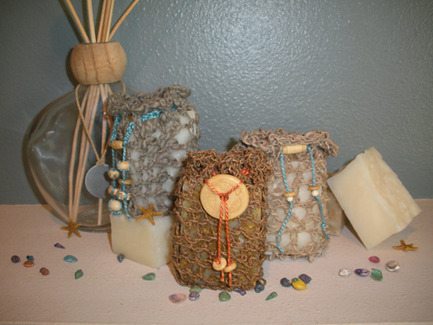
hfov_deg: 52.6
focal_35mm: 35
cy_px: 162
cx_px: 216
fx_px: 438
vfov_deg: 40.7
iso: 200
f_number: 3.5
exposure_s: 1/30
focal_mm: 6.3
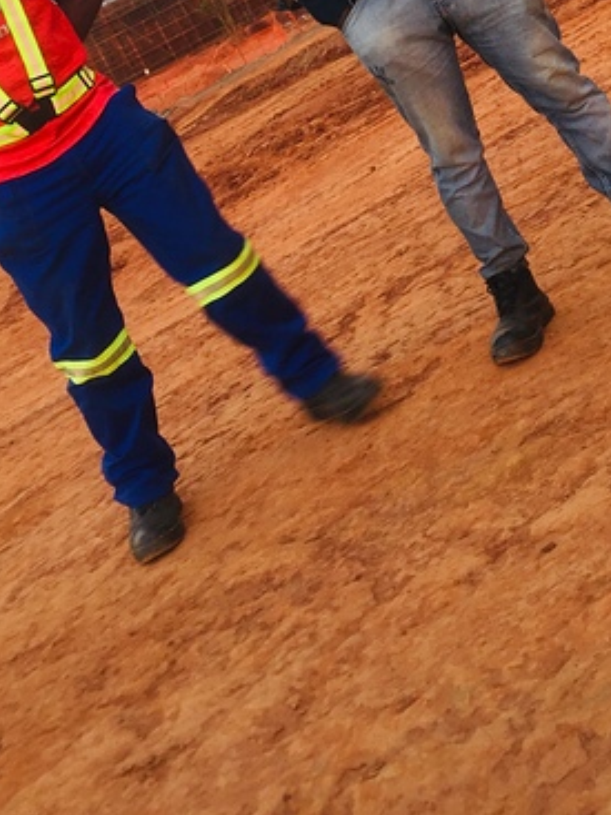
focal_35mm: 62
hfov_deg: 23.3
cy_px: 20
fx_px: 1460
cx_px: 491
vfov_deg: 29.4
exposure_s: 1/50
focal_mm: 4.15
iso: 32
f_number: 2.2
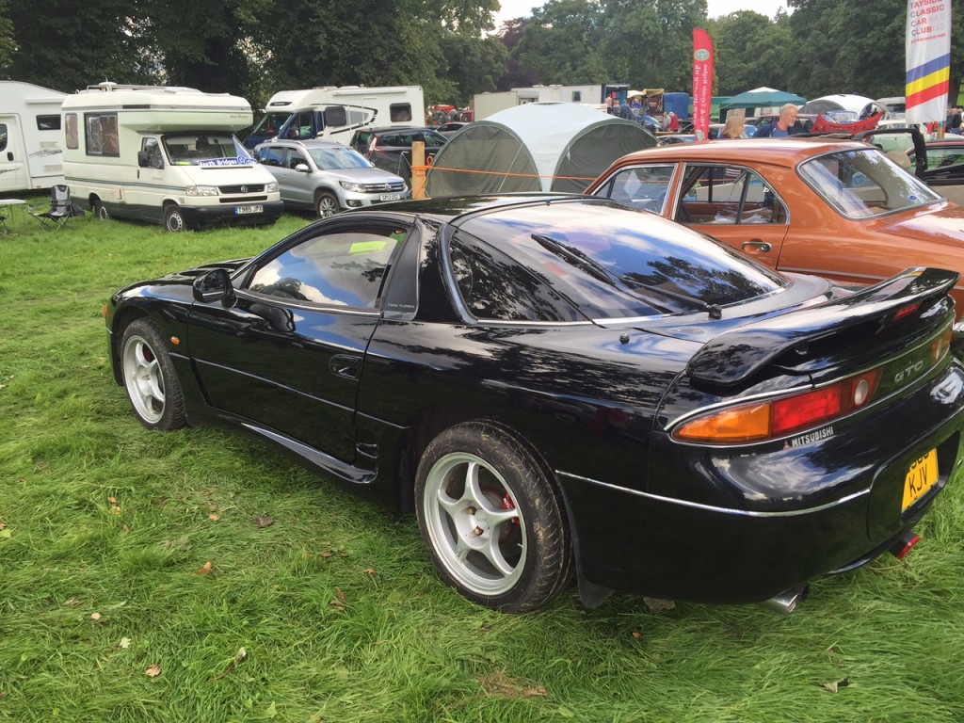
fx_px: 808
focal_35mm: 29
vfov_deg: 48.2
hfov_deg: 61.7
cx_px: 482
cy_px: 362
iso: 32
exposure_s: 1/449
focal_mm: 4.15
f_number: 2.2
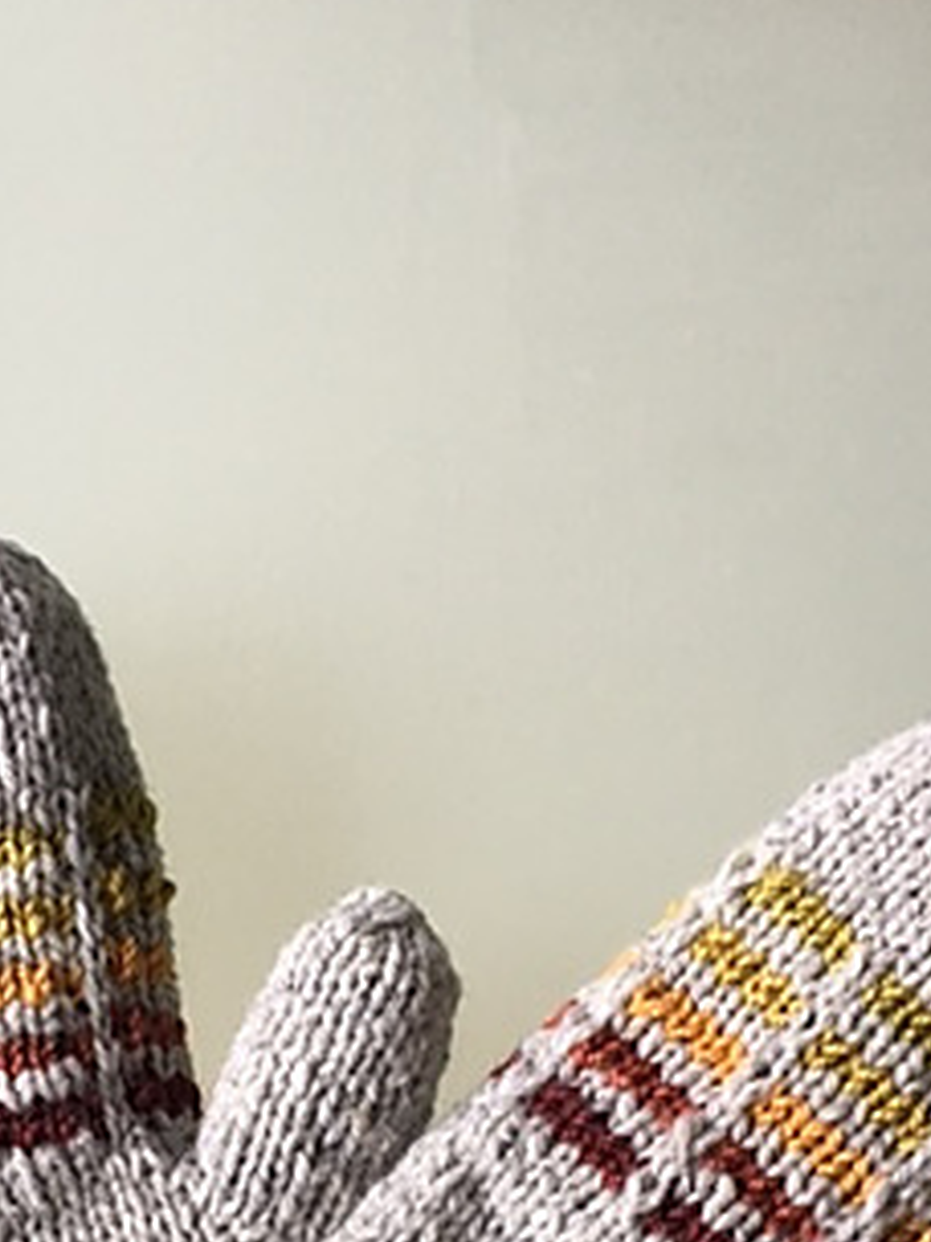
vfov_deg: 30.1
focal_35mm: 61
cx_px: 372
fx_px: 2187
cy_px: 1148
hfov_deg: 24.0
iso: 40
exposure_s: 1/30
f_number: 2.2
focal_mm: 4.15
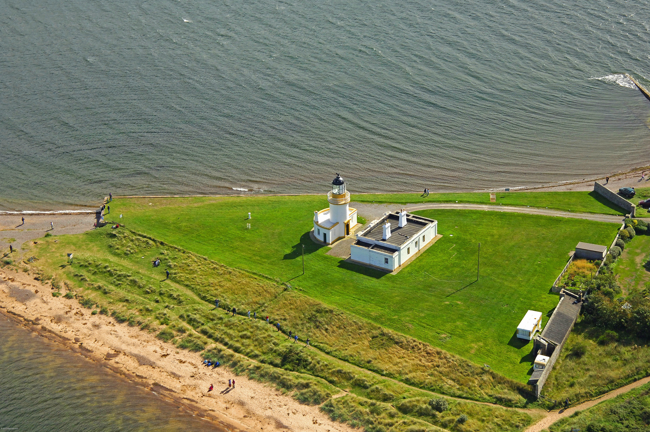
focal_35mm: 78
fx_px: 1407
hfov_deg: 26.0
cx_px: 325
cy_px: 216
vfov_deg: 17.4
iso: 400
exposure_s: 1/1000
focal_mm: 52
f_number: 7.6
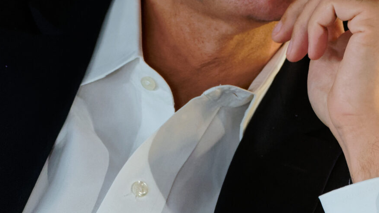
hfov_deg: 1.8
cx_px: 304
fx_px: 12250
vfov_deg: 1.0
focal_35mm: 1219
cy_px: -4
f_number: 5.6
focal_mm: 400
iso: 5000
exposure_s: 1/80
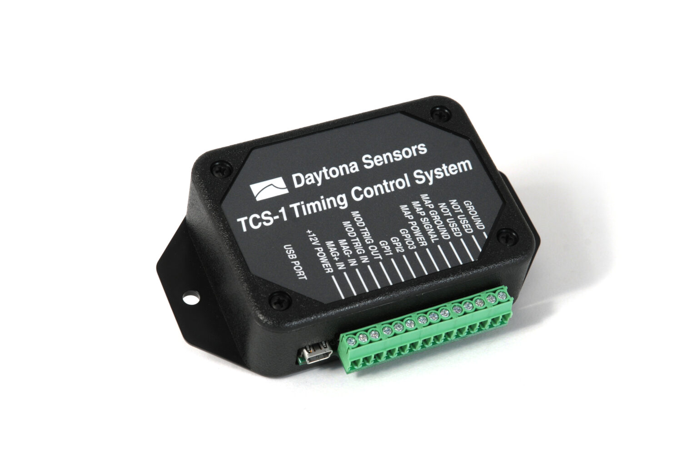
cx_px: 349
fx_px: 2033
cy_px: 232
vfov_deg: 13.0
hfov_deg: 19.5
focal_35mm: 105
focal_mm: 70
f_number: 13
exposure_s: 1/60
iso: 200
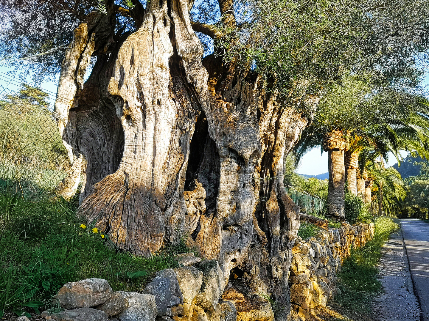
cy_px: 160
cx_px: 214
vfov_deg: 42.9
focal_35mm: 33
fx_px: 409
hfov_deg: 55.4
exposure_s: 1/726
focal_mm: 5.6
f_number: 1.8
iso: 50
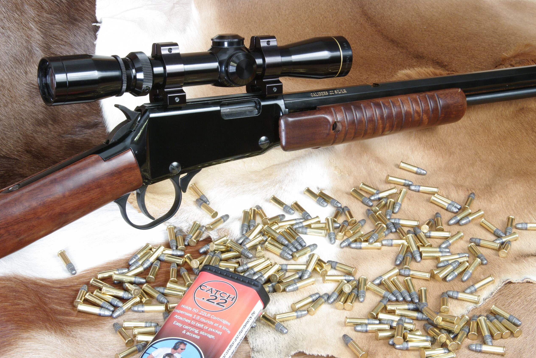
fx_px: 1020
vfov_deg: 19.9
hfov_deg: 29.4
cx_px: 271
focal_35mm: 69
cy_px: 181
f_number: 22
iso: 400
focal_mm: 45
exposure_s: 1.5
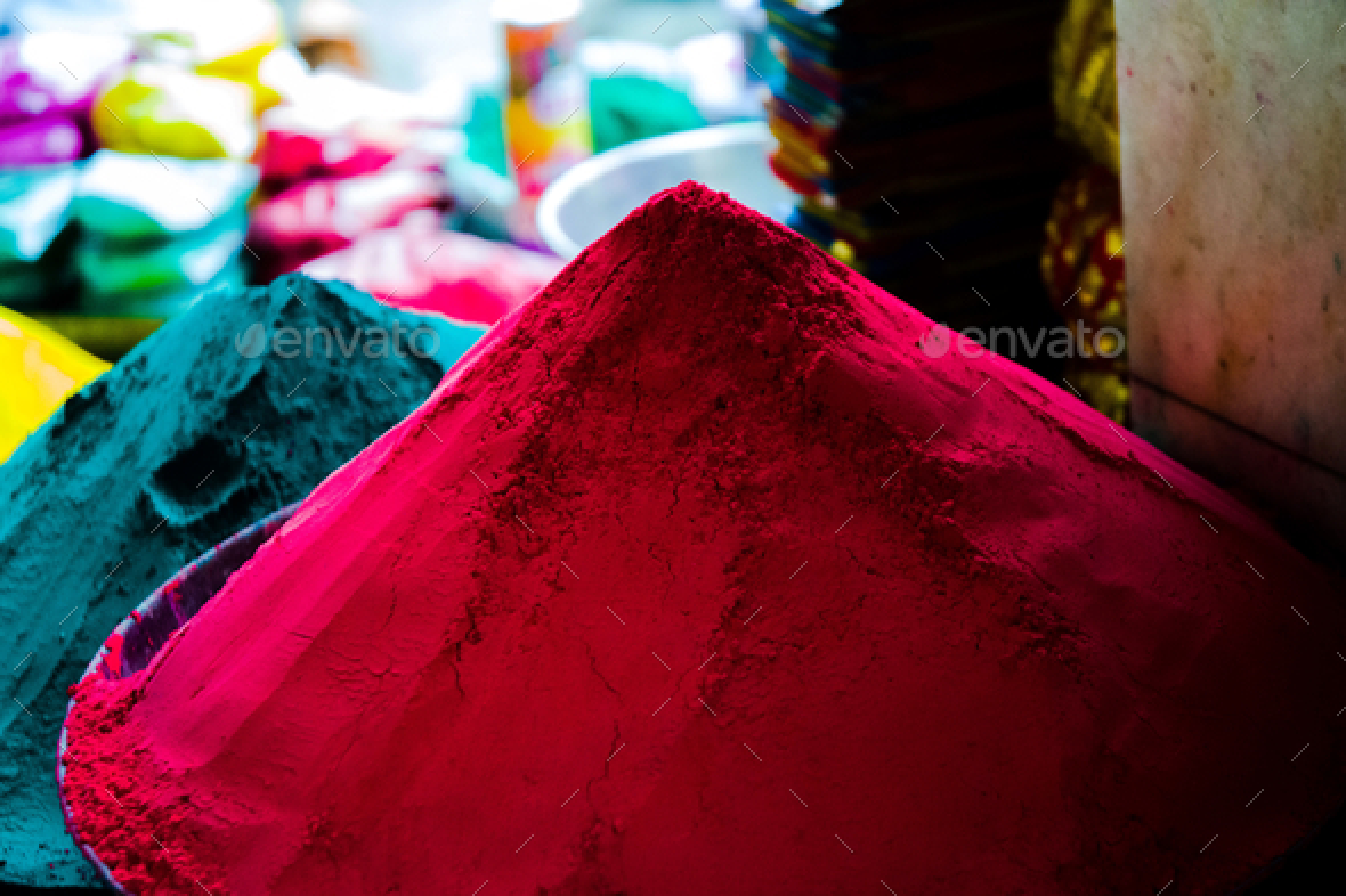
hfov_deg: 21.9
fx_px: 3476
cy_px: 448
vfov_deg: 14.7
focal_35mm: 93
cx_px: 673
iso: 3200
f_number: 4.5
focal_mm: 62
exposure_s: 1/500
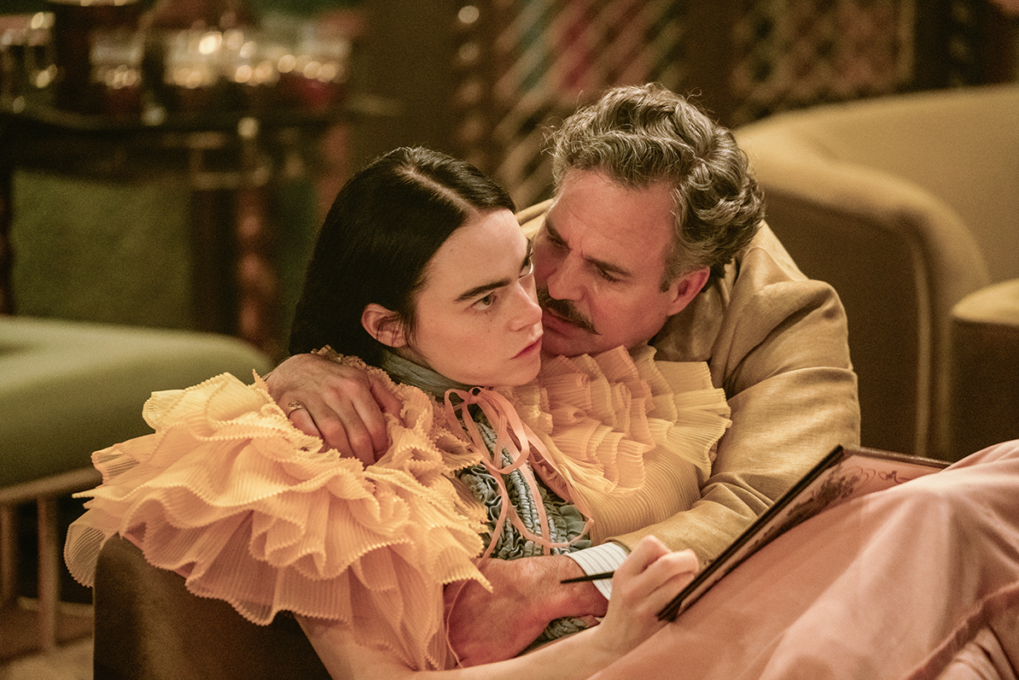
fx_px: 5689
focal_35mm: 201
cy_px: 339
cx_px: 510
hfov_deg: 10.2
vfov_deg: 6.8
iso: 4000
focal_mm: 200
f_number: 4
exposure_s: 1/200
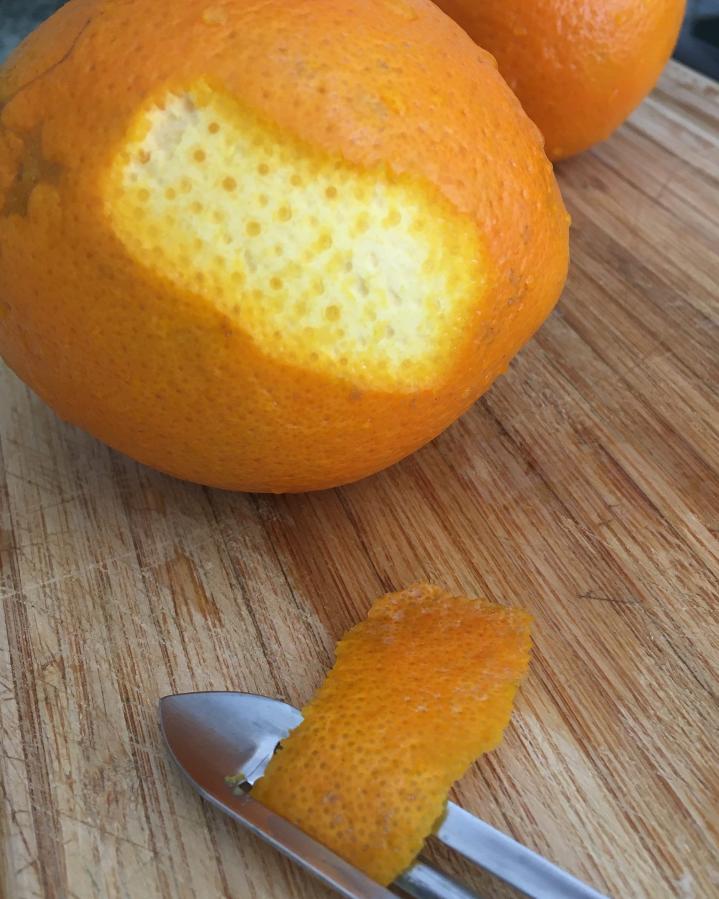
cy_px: 488
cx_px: 390
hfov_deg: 44.5
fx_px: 878
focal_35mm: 33
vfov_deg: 54.1
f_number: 2.2
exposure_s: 1/33
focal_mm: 4.15
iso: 100
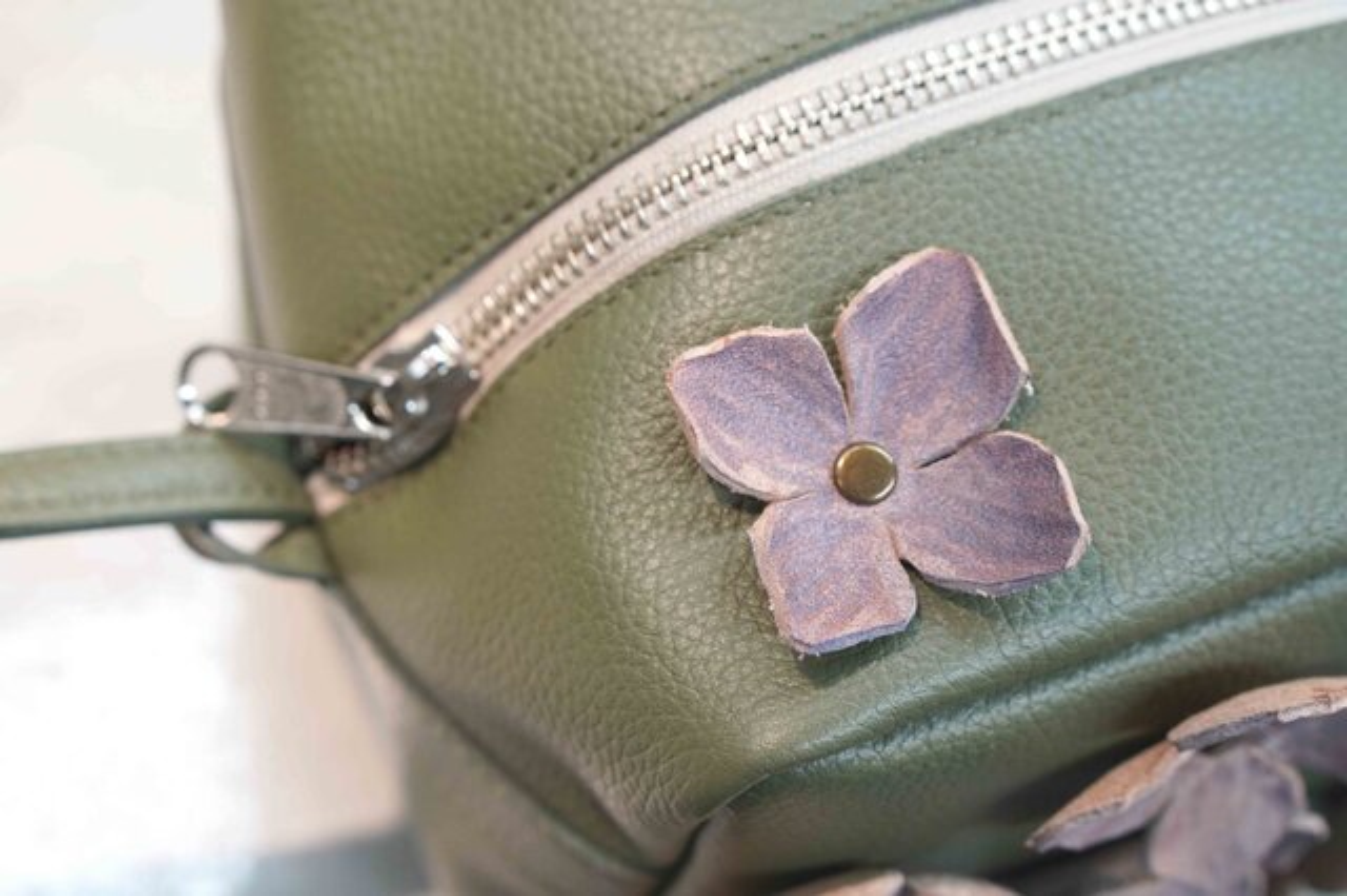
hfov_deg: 27.0
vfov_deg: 18.2
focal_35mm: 75
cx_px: 674
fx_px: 2805
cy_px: 448
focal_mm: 50
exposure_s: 1/80
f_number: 4
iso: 640
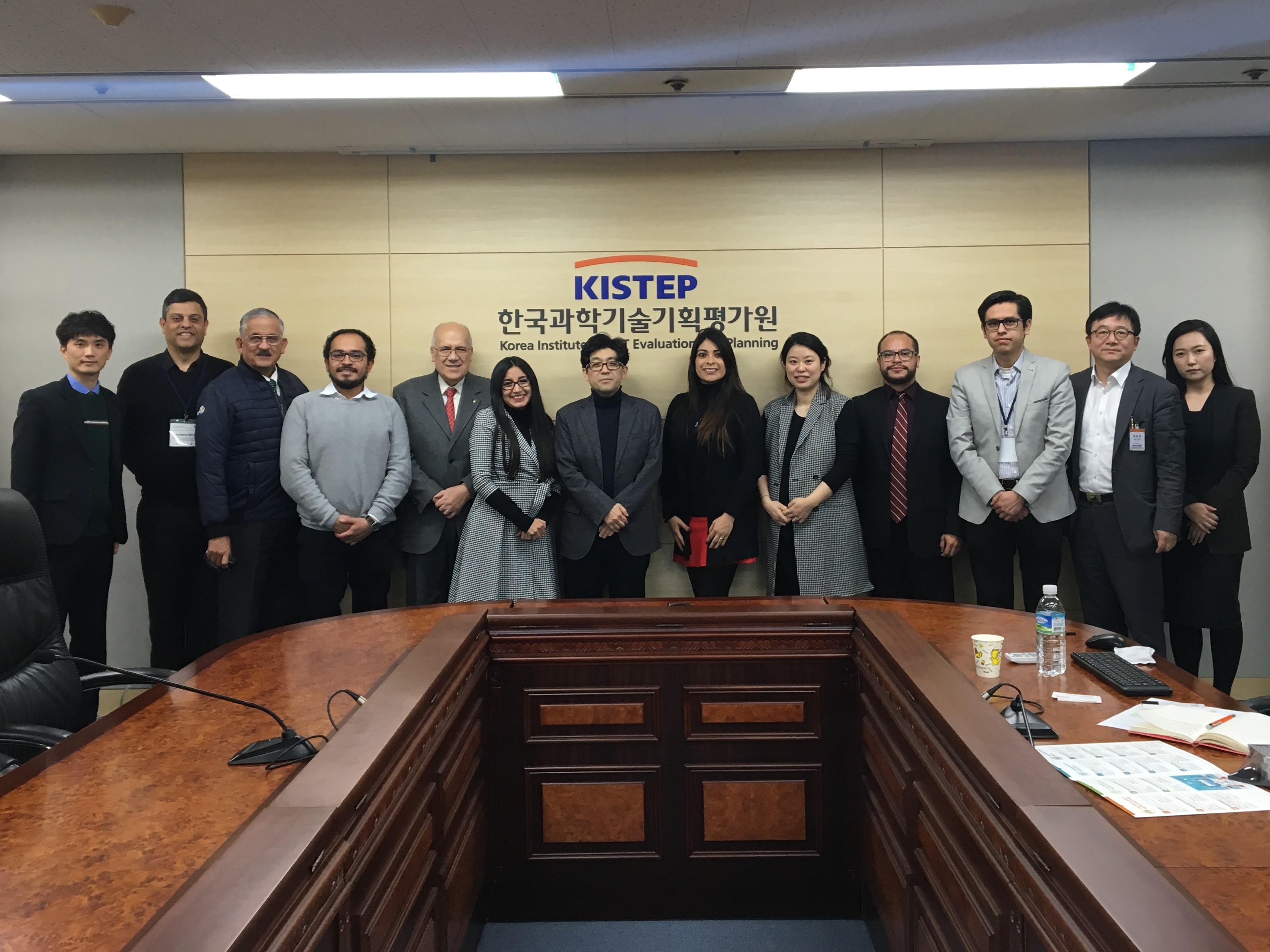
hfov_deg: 61.7
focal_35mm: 29
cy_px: 476
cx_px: 635
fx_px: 1064
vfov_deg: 48.2
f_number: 2.2
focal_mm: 4.15
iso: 50
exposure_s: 1/30
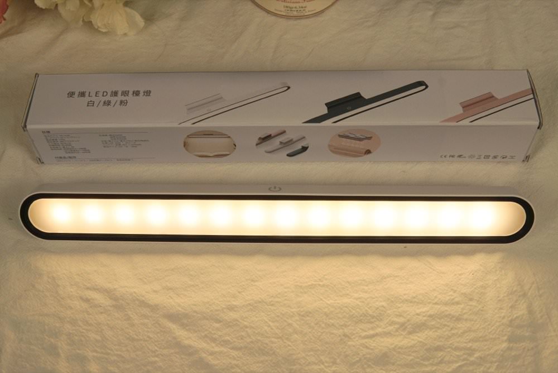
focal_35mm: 45
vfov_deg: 29.9
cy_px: 186
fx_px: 698
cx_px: 279
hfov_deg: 43.6
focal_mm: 30
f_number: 7.1
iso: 100
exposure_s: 1/125
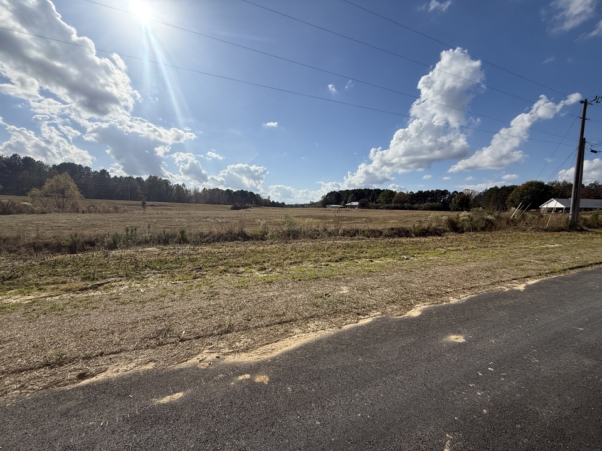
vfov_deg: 85.7
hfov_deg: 102.1
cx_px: 301
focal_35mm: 14
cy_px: 226
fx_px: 243
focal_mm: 2.22
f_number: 2.2
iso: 50
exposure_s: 1/4762
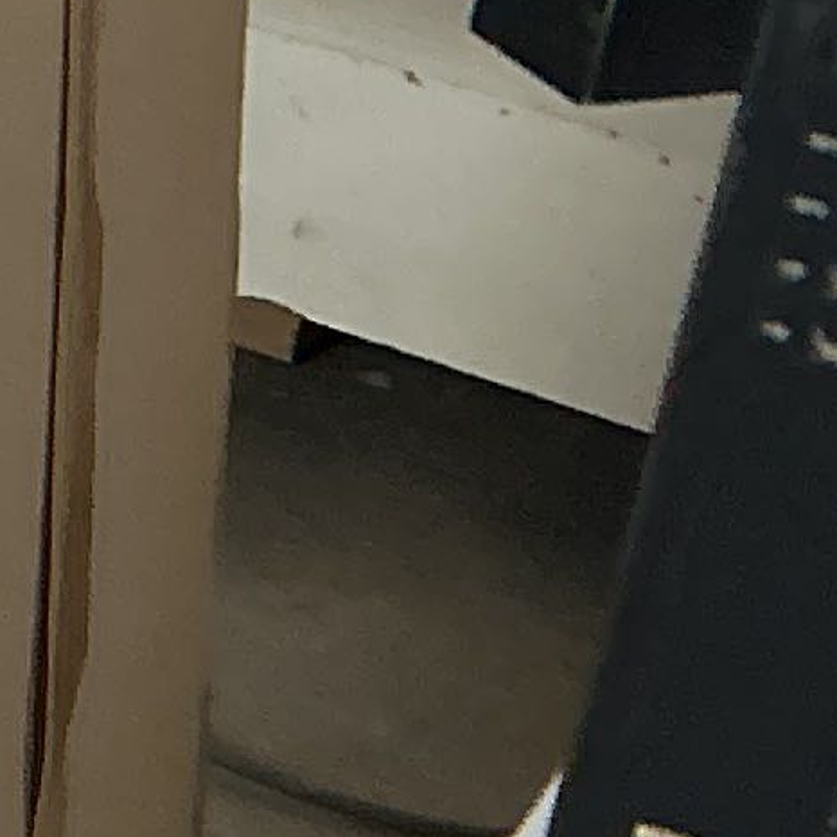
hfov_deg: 6.6
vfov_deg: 8.7
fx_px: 5444
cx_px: -2732
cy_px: -124
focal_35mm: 199
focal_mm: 5.7
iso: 320
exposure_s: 1/50
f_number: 1.5
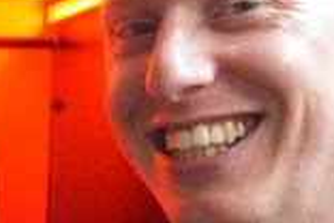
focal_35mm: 182
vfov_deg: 7.5
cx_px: -328
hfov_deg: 10.4
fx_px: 1688
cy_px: 297
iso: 3200
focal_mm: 28
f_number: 4.5
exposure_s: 1/80
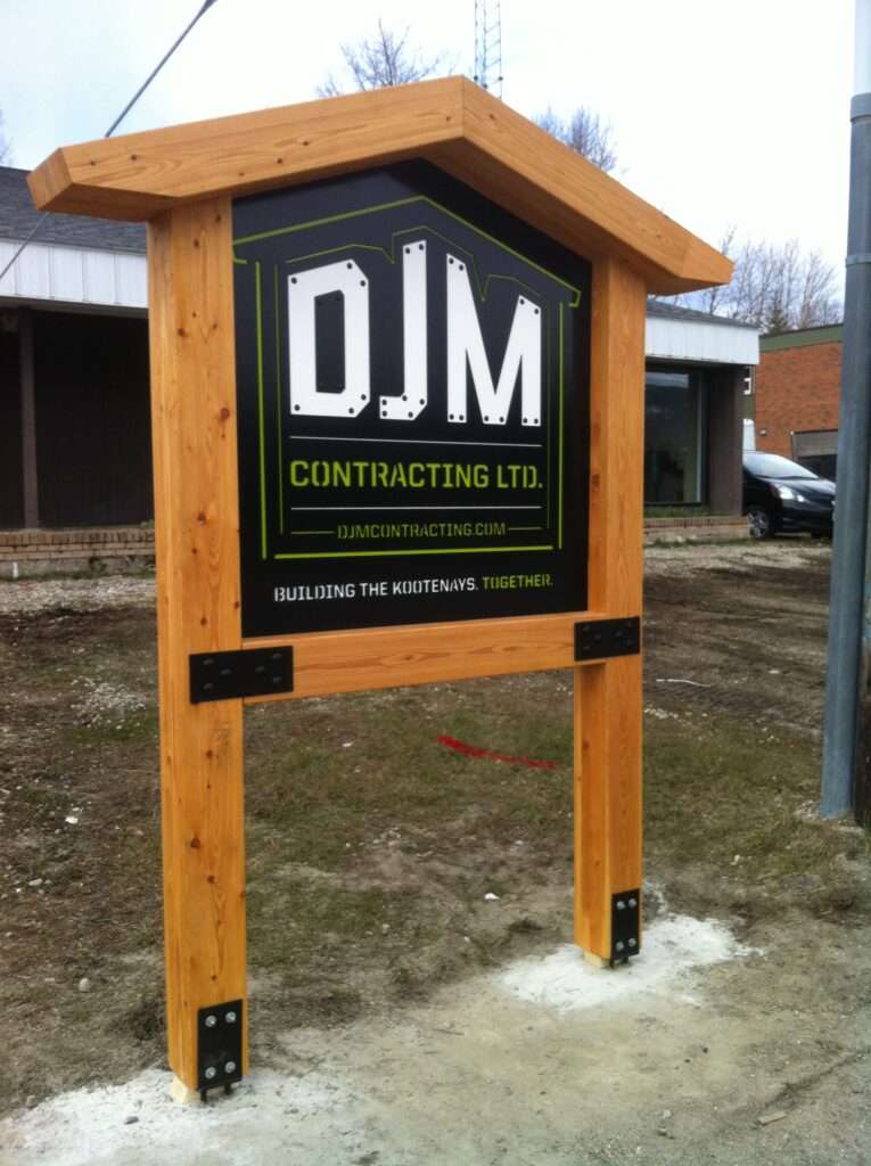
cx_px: 436
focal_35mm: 35
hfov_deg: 40.6
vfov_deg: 52.7
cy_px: 583
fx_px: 1177
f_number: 2.8
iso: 80
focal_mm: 3.85
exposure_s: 1/580
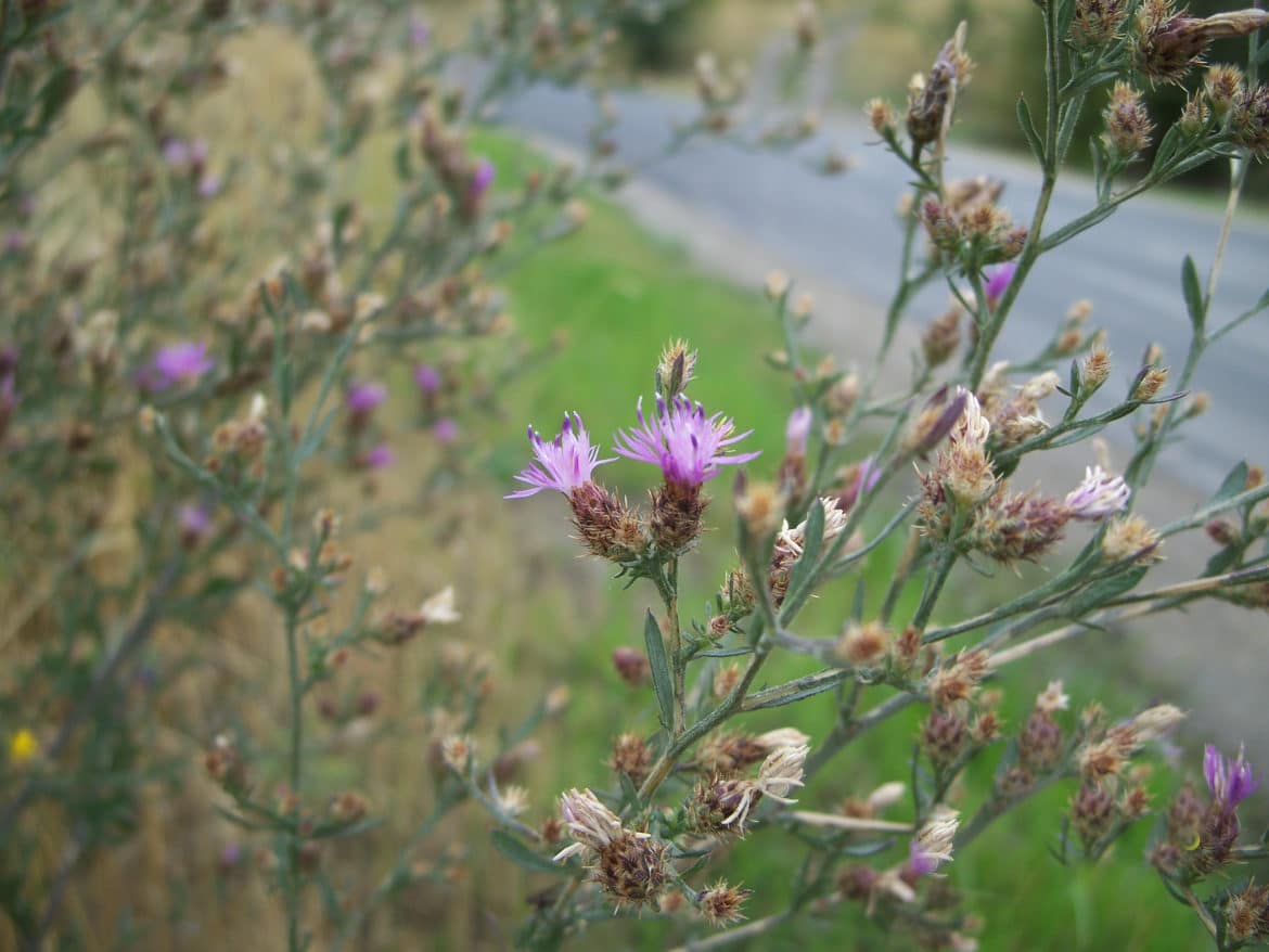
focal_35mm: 37
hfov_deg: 50.1
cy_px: 476
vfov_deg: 38.7
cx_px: 634
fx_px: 1357
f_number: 2.8
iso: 64
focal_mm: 7.8
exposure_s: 1/200
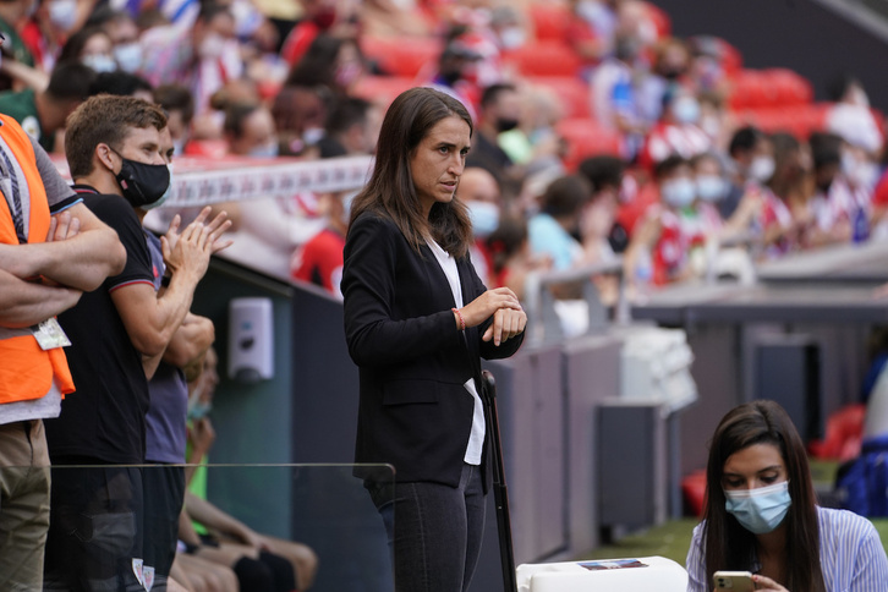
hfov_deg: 5.2
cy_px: 296
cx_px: 444
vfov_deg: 3.4
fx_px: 9866
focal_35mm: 400
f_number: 5.6
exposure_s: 1/640
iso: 1250
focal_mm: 400
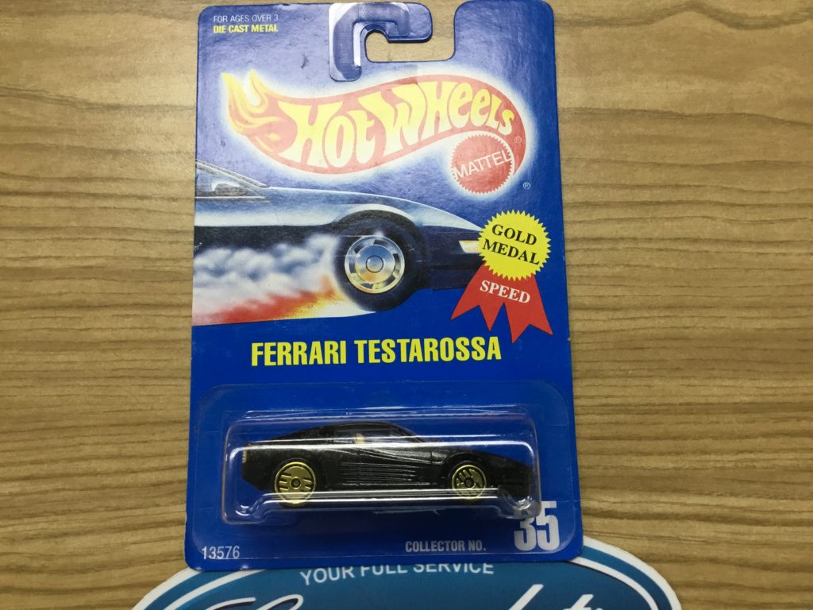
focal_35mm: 31
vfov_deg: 45.4
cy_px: 305
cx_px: 406
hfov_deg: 58.4
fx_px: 728
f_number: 2.4
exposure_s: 1/33
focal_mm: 3.3
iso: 50
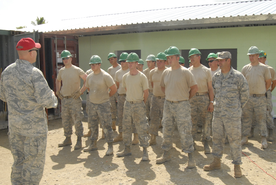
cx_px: 144
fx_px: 307
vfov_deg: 33.5
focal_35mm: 40
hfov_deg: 48.4
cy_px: 95
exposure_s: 1/250
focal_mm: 24
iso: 800
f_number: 14
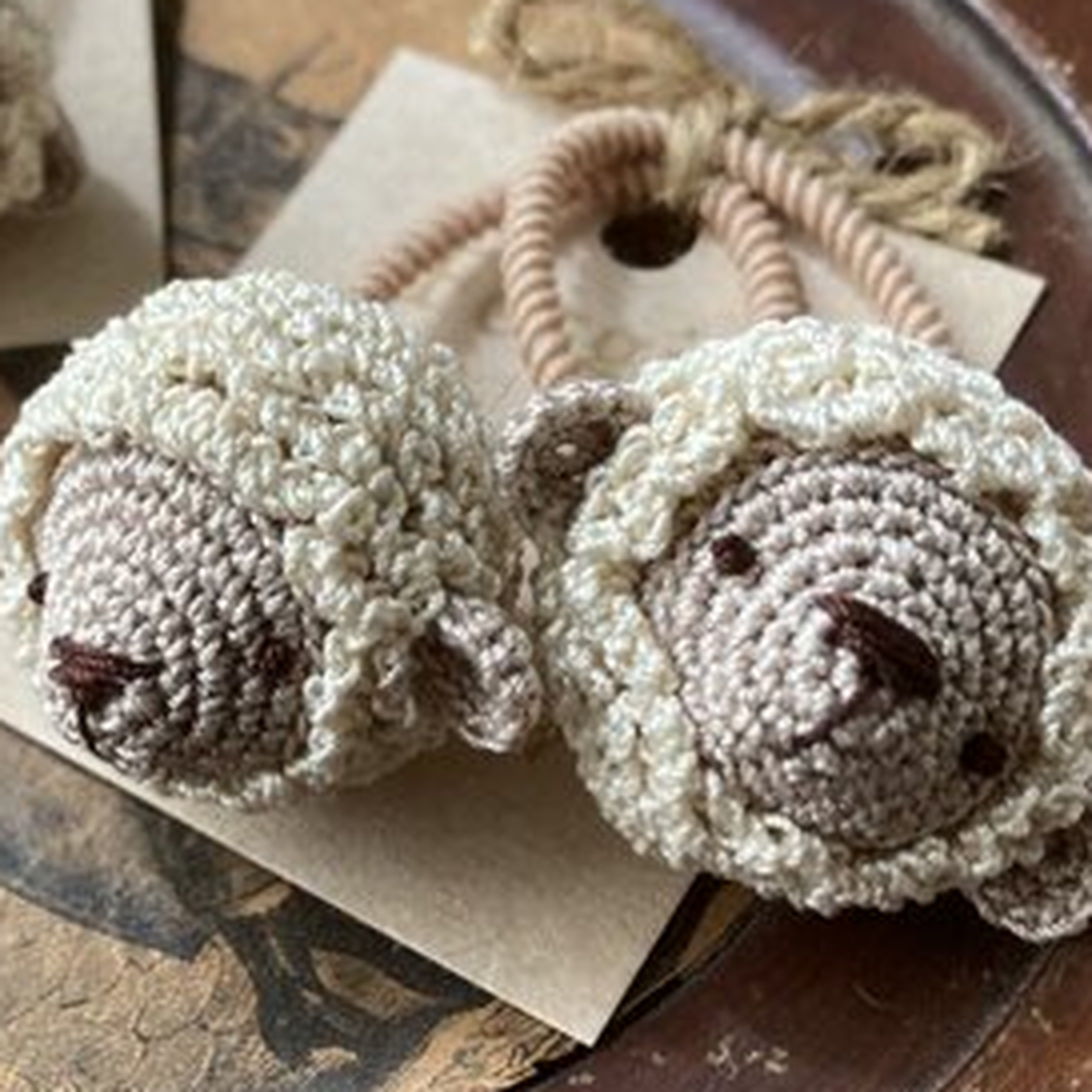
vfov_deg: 29.5
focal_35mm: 58
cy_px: 604
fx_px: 2070
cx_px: 212
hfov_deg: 28.9
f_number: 1.8
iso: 160
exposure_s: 1/60
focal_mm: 3.99
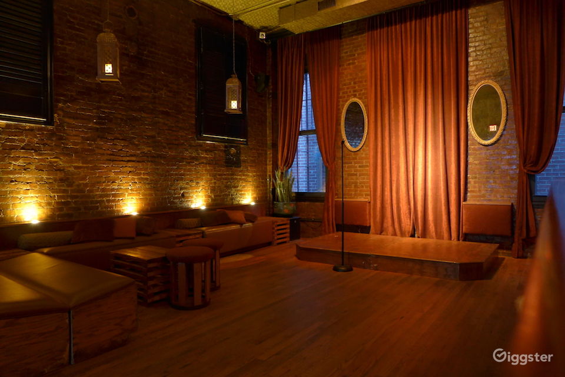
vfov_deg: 53.1
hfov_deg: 73.7
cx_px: 282
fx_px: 377
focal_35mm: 24
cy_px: 188
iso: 250
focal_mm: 4.7
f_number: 1.4
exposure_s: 1/8
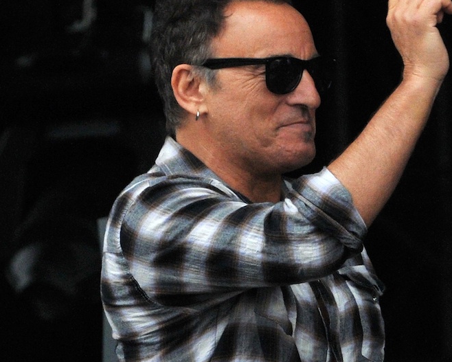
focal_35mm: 296
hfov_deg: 6.5
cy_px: 158
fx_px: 3958
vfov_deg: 5.2
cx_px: 252
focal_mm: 135
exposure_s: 1/1000
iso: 640
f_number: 5.6
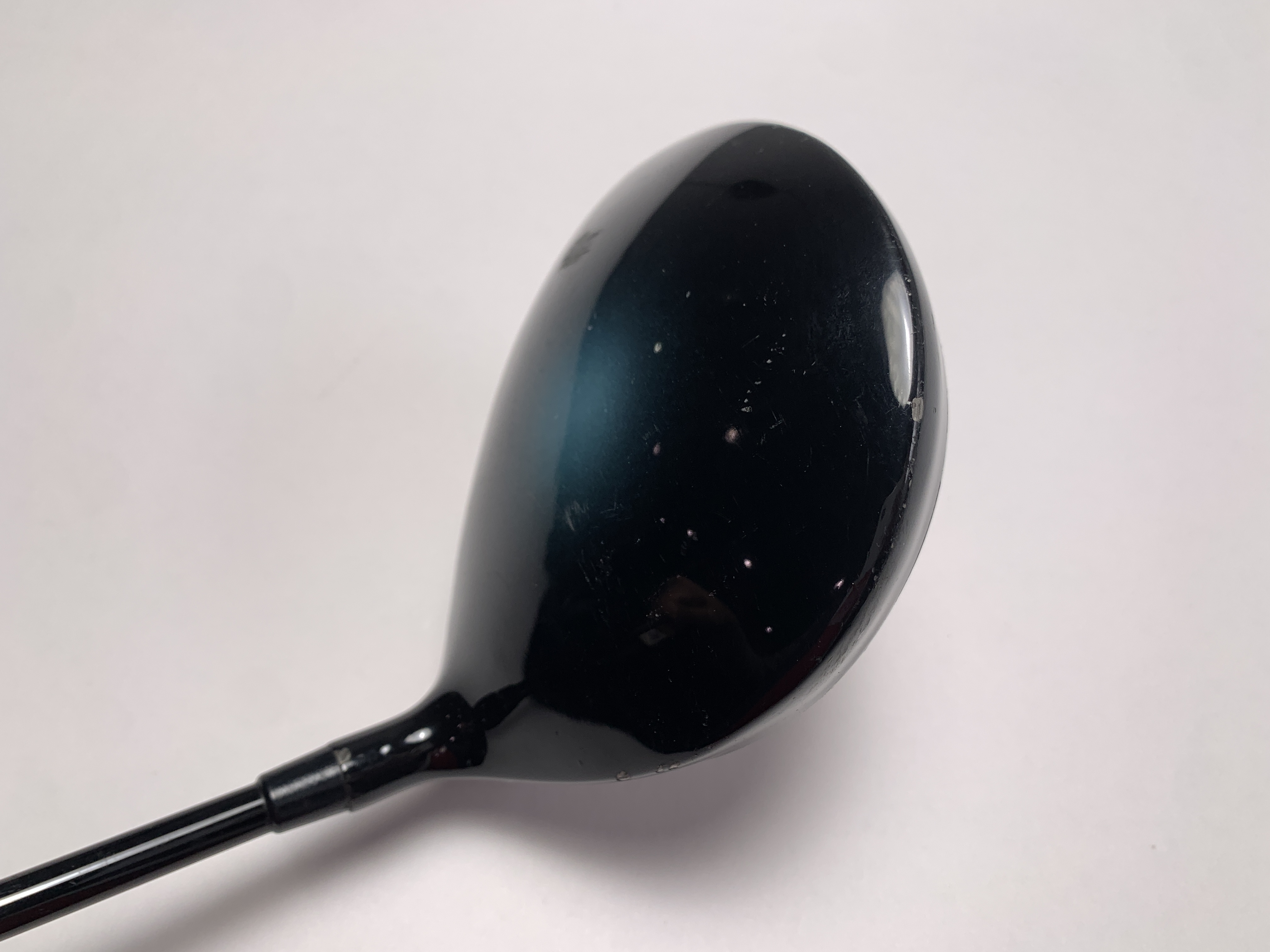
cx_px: 635
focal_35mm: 26
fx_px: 954
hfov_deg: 67.3
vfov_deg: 53.1
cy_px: 476
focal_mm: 4.25
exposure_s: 1/226
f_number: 1.8
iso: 25
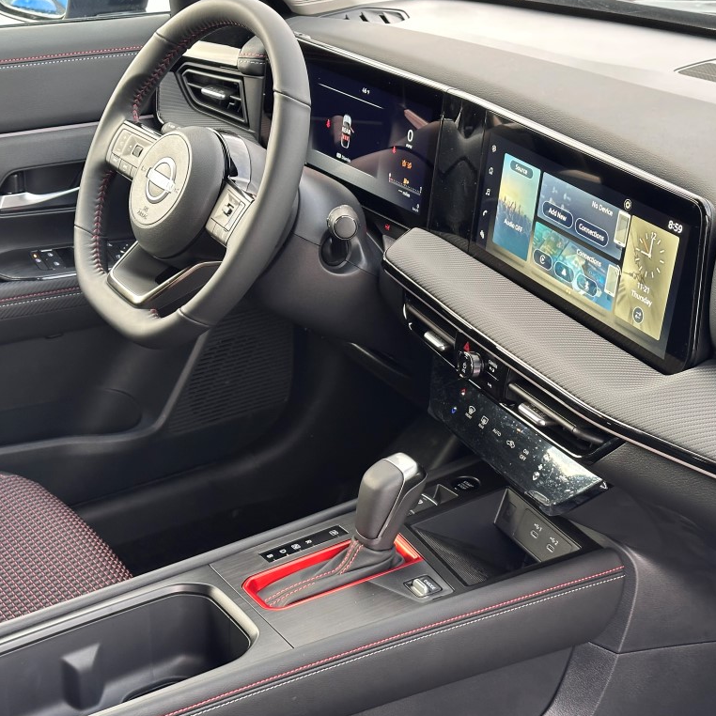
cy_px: 358
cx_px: 344
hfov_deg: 30.0
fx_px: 1334
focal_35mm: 57
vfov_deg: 30.0
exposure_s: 1/60
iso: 160
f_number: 1.78
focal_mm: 6.86
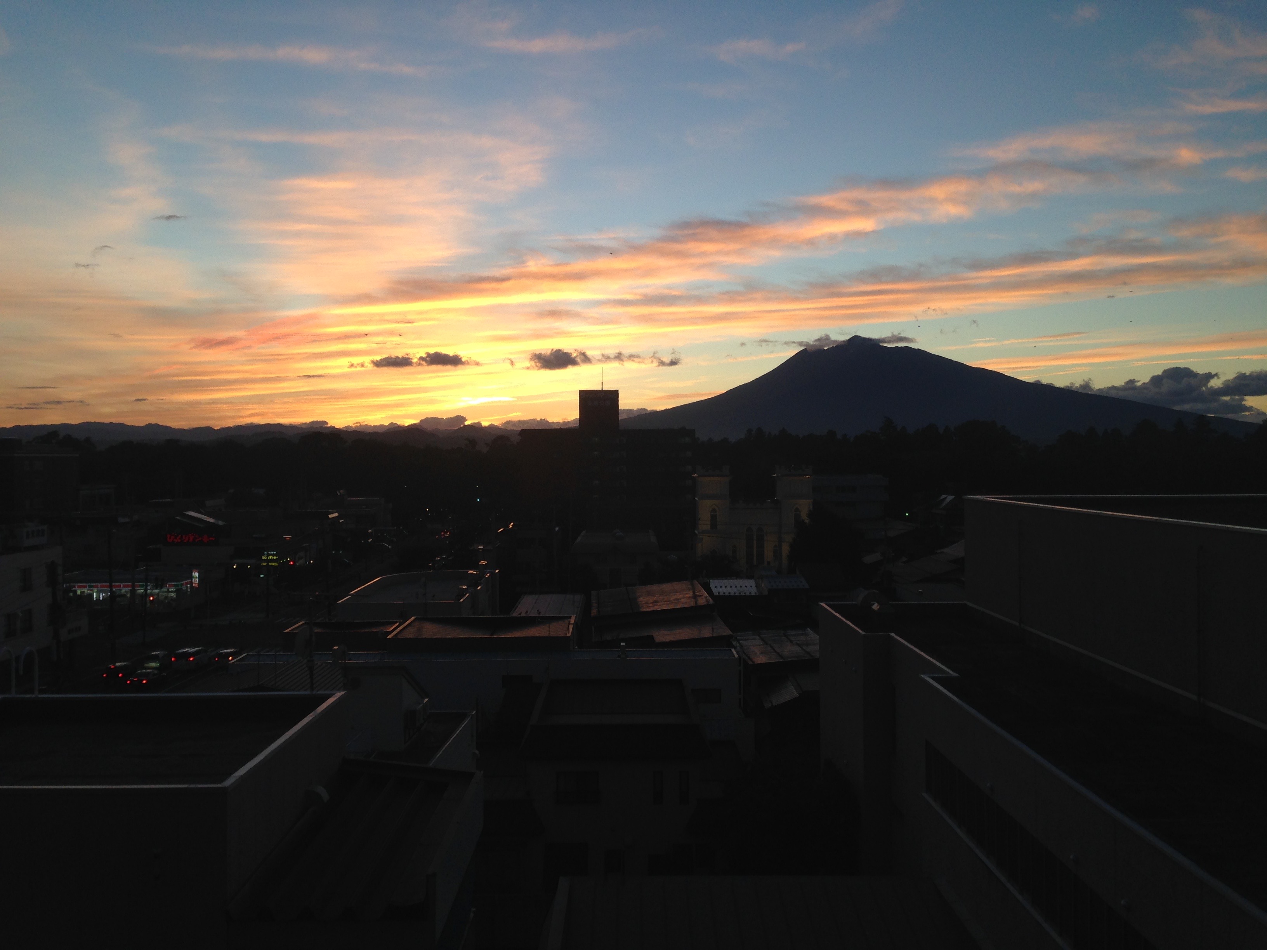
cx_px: 634
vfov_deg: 42.9
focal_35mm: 33
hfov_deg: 55.4
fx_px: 1208
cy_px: 475
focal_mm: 4.12
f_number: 2.4
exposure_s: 1/164
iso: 50
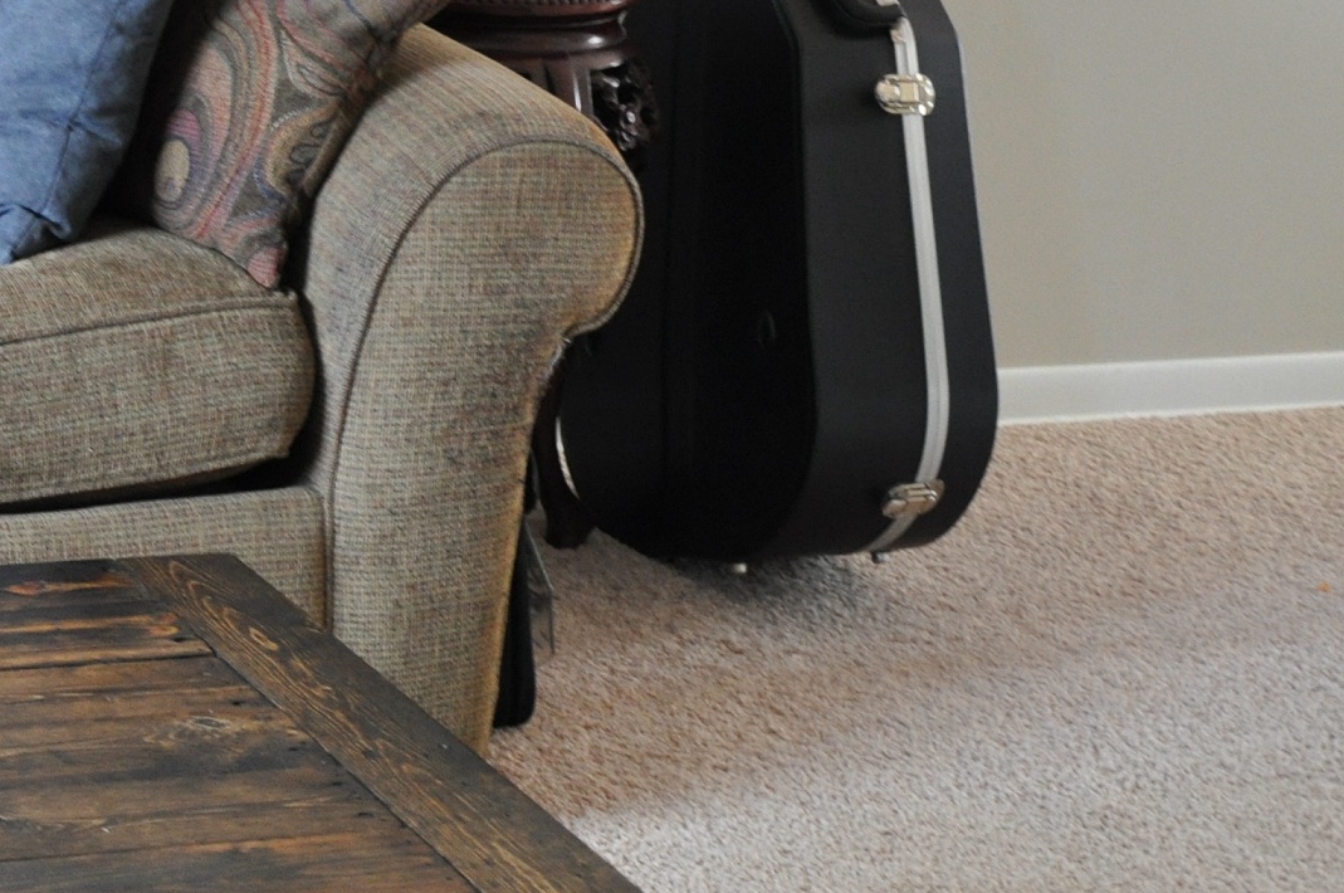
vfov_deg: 13.5
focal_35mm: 101
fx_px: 3766
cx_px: -482
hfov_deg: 18.6
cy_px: 678
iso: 800
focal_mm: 24
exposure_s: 1/13
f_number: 3.8
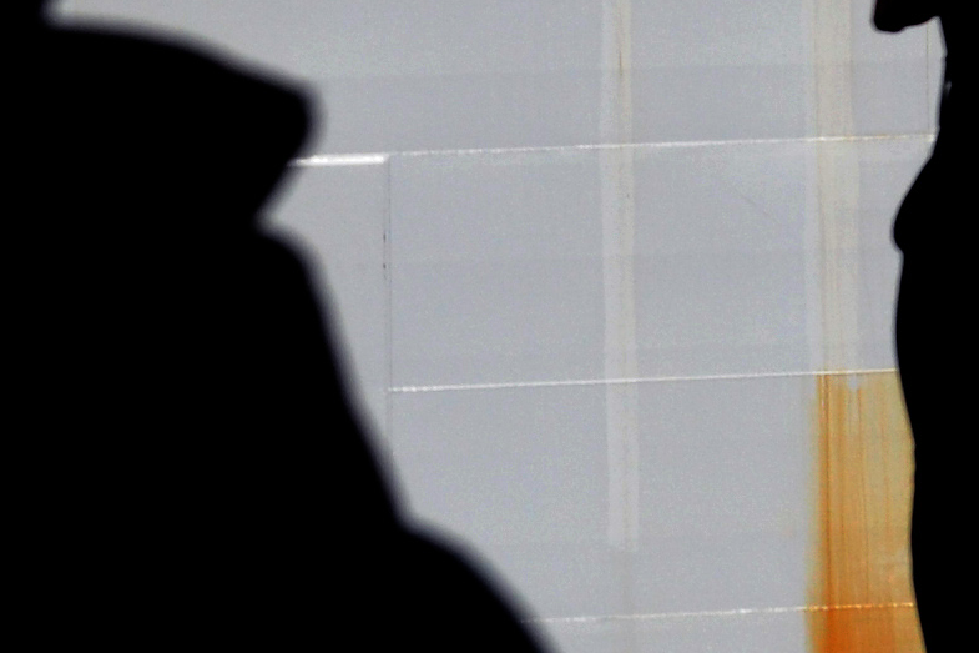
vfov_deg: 4.3
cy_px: -606
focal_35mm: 314
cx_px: 2054
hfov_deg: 6.4
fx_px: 8537
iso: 1600
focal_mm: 58
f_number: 5.6
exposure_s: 1/2000
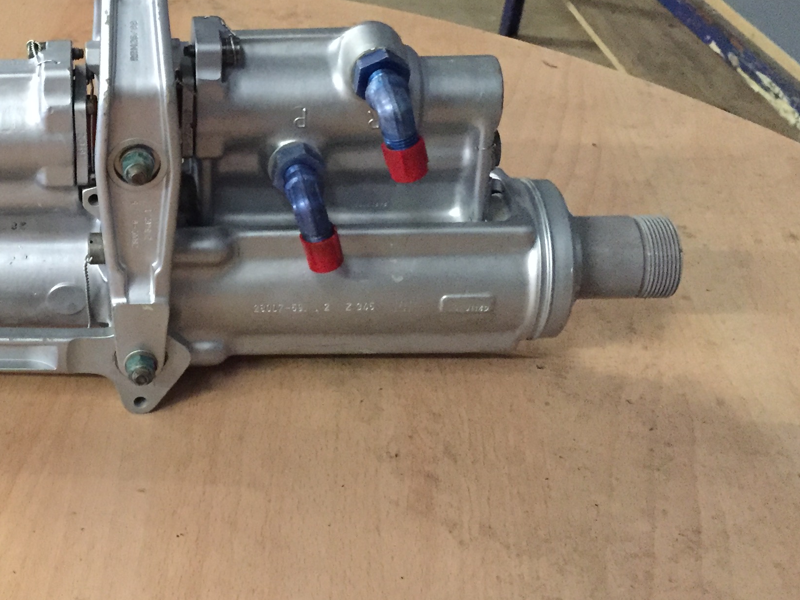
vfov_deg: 25.0
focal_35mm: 58
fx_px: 1340
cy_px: 177
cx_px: 45
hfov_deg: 31.3
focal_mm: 4.15
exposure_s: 1/17
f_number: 2.2
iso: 400
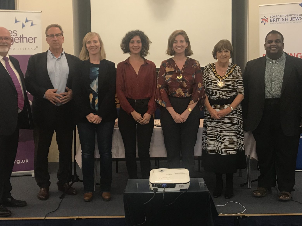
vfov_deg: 31.5
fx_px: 401
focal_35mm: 46
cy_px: 105
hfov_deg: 41.2
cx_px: 164
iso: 64
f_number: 1.8
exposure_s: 1/17
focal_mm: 3.99
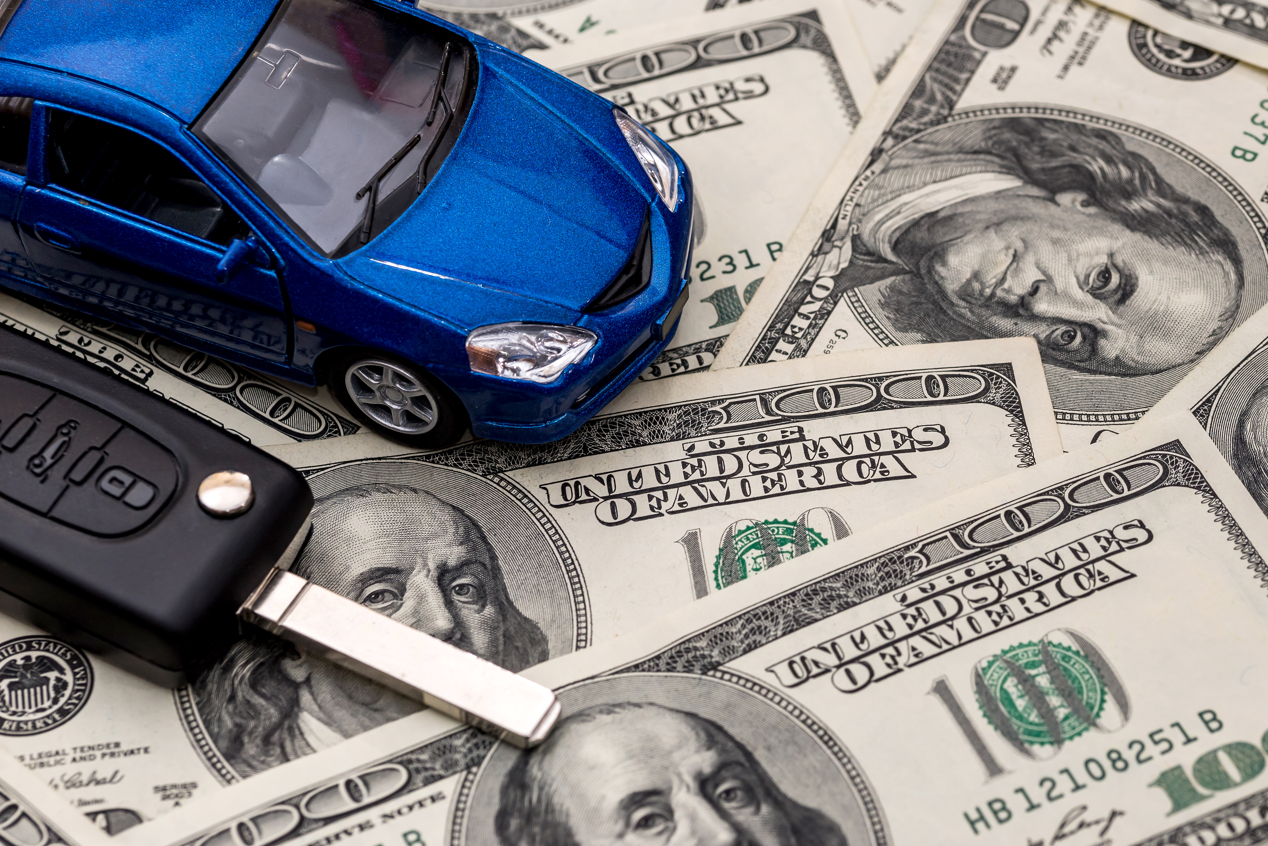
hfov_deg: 16.8
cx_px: 724
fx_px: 4298
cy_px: 364
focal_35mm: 122
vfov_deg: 11.2
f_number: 13
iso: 500
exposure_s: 1/160
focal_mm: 105
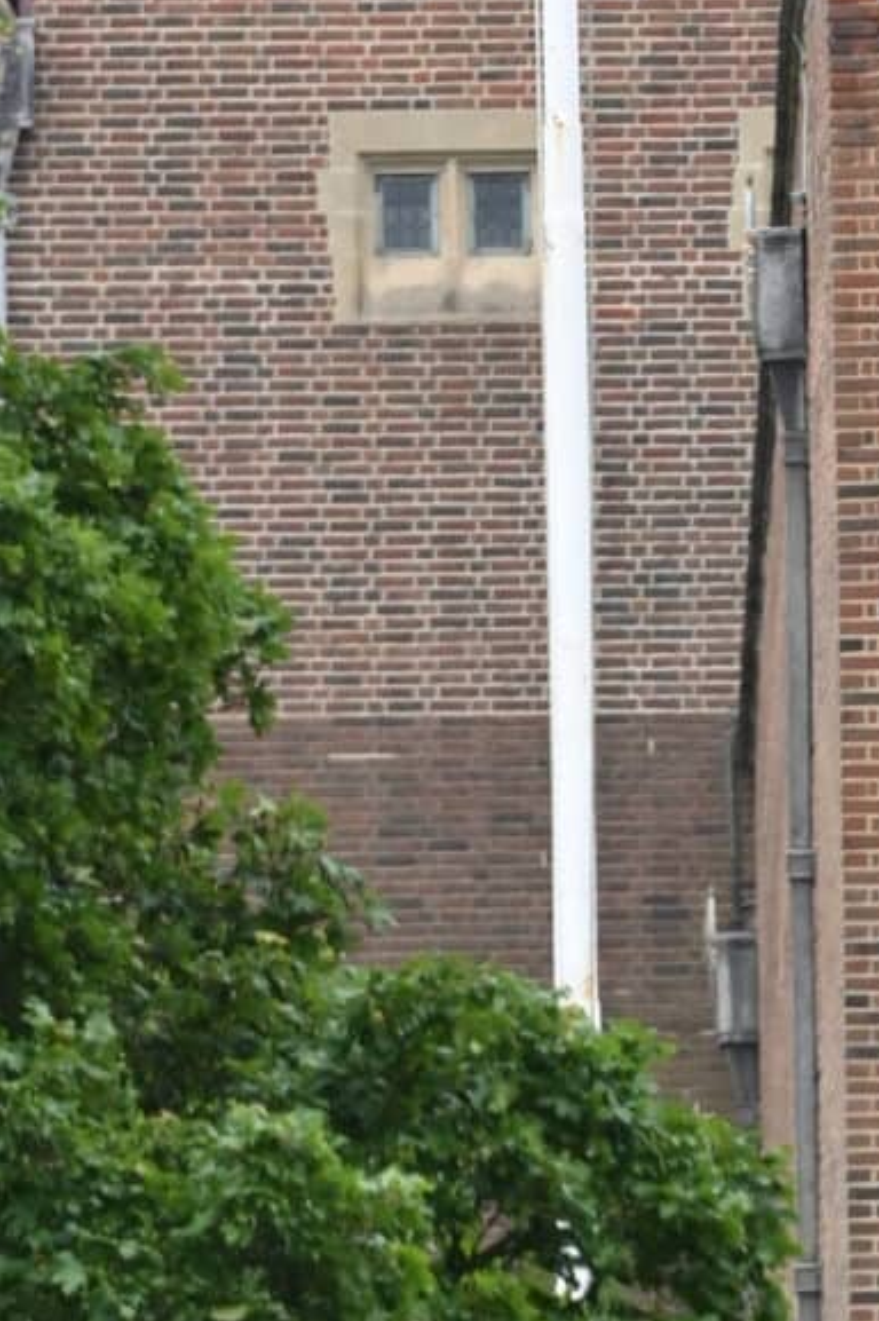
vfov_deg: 1.9
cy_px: -430
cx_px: 921
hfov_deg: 1.2
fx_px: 40699
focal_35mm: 1110
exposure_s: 1/200
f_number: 7.1
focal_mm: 250
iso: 500
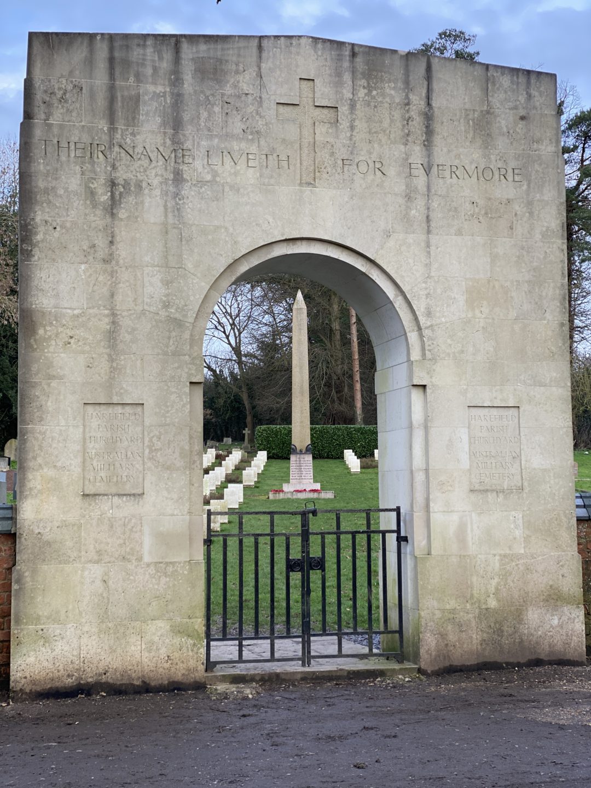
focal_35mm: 52
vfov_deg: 36.8
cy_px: 394
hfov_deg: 28.0
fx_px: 1184
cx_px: 296
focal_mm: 6
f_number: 2
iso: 25
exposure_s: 1/122
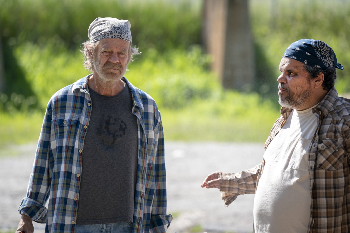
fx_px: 1944
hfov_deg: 10.3
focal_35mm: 200
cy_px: 116
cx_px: 175
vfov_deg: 6.9
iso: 250
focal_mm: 200
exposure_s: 1/500
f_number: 4.5
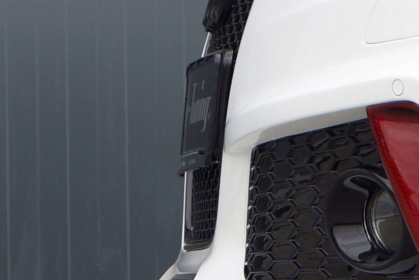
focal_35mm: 387
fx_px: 4504
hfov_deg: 5.3
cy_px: 131
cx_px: 346
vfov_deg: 3.6
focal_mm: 55
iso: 100
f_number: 6.7
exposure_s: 1/125
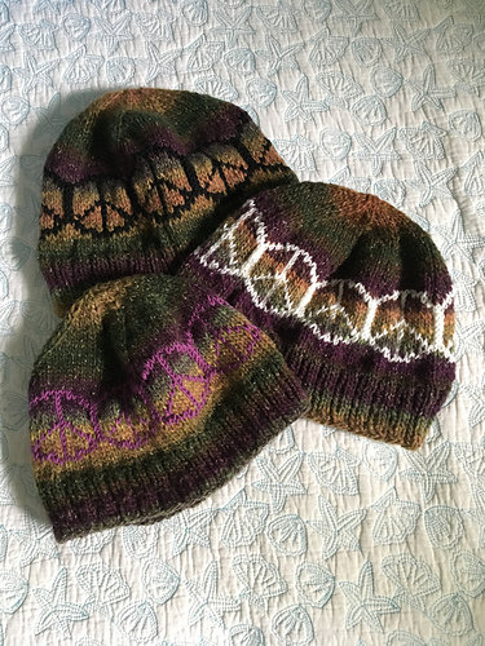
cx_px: 242
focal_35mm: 29
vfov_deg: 61.7
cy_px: 323
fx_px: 542
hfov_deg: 48.2
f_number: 2.2
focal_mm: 4.15
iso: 200
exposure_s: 1/20
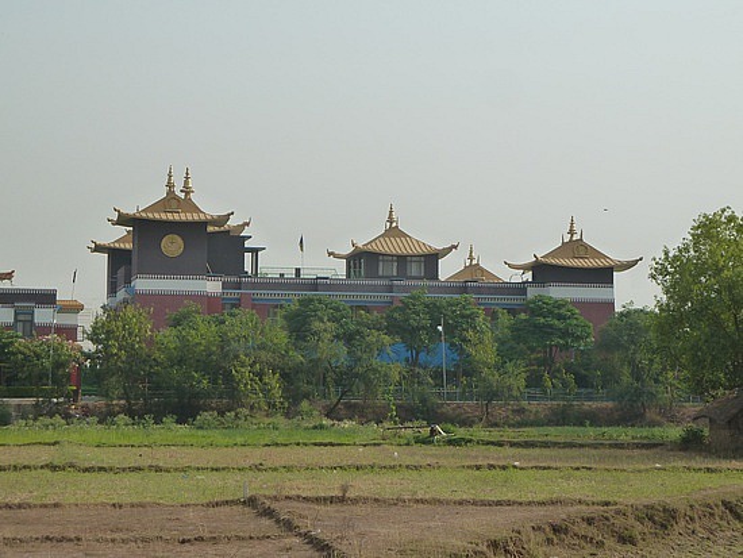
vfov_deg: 16.4
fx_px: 1933
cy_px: 279
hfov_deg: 21.8
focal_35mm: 90
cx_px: 372
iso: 125
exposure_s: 1/500
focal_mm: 14.7
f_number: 5.6
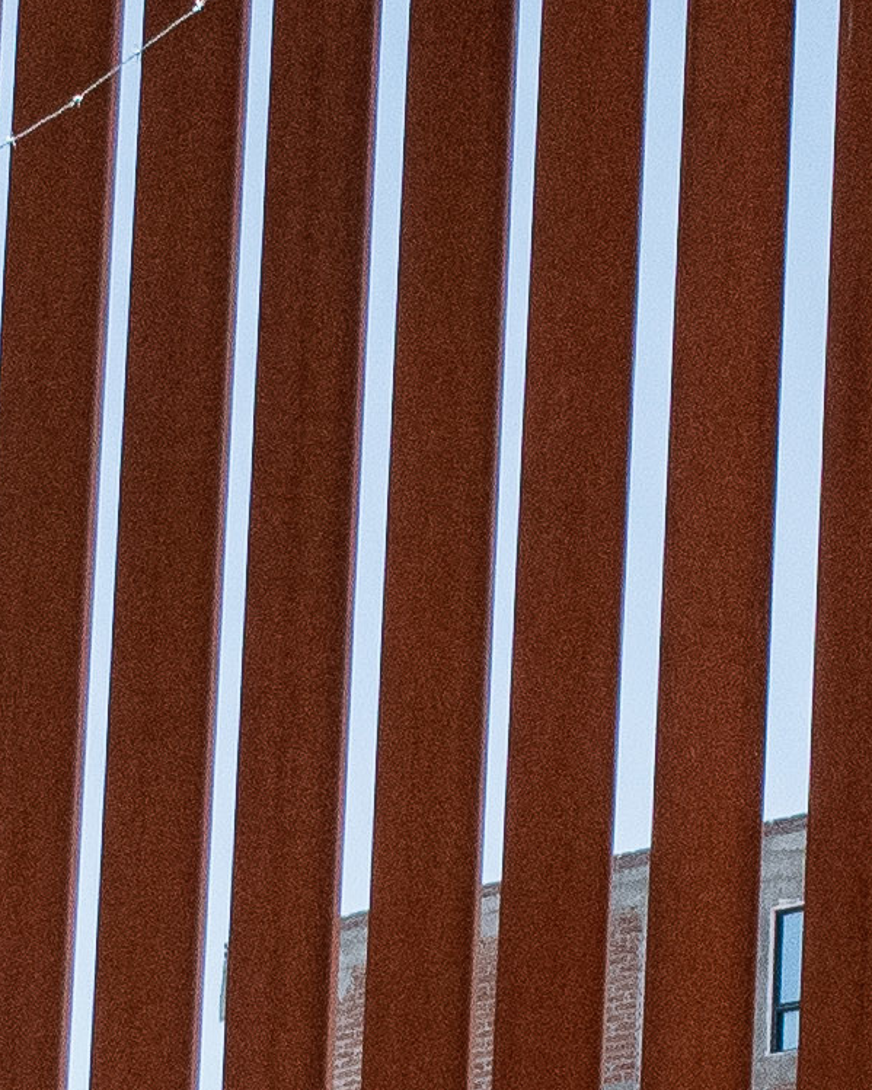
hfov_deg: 5.7
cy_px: 1391
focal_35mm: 272
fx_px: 8776
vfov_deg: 7.0
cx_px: 215
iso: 800
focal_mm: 26
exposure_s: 1/6400
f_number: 4
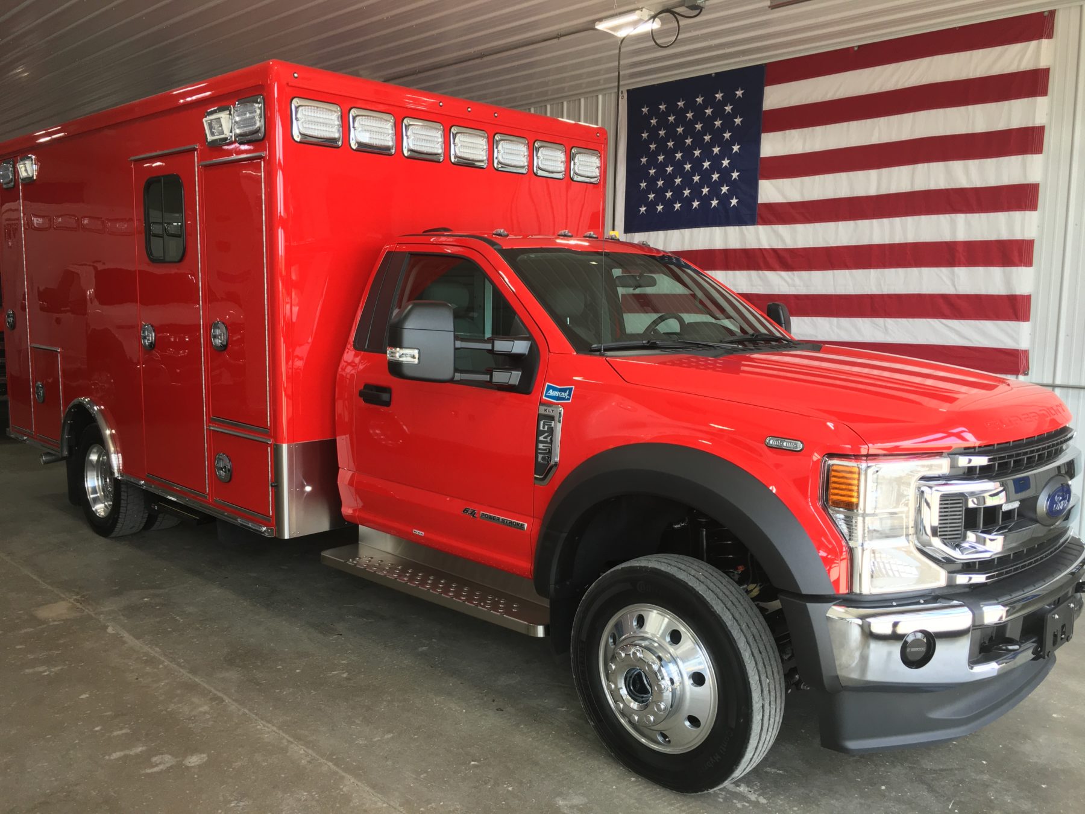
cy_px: 407
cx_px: 542
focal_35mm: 29
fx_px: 909
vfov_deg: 48.2
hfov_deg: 61.7
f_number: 2.2
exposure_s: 1/120
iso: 40
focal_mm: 4.15
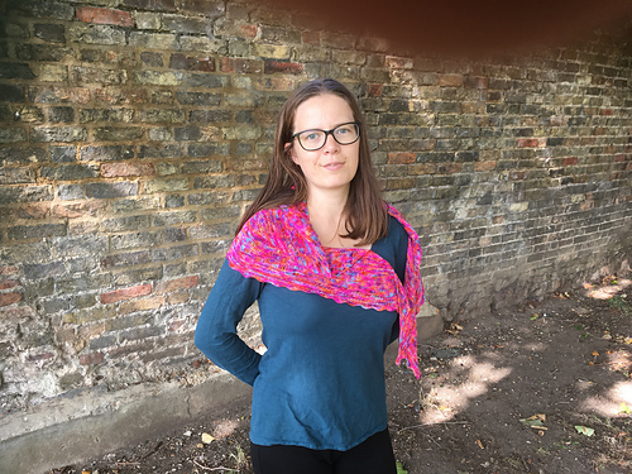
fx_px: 529
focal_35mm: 29
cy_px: 237
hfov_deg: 61.7
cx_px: 316
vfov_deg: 48.2
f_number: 2.2
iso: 32
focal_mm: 4.15
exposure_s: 1/100
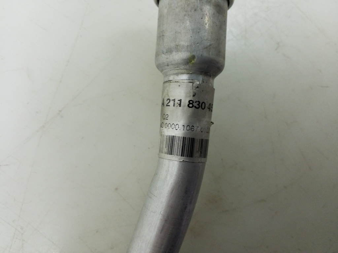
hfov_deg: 65.3
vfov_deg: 51.4
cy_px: 126
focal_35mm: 27
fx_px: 264
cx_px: 169
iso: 160
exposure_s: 1/50
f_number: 1.9
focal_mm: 3.6
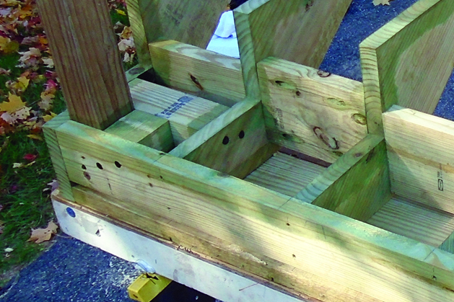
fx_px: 1084
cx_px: 543
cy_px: 64
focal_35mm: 86
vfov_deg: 15.8
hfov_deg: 21.9
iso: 100
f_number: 3.2
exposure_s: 1/125
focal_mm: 4.6
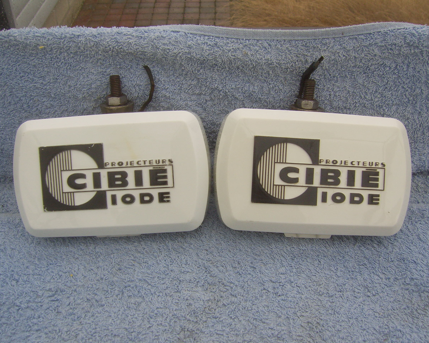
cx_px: 216
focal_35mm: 40
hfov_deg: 45.8
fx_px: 508
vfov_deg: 37.3
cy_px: 173
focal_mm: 7.8
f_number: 4
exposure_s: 1/100
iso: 50
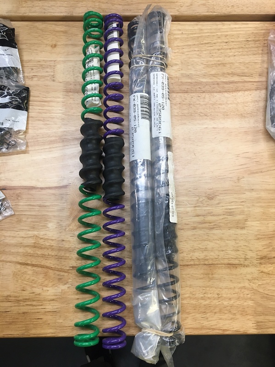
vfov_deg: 61.7
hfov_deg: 48.2
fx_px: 307
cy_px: 184
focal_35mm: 29
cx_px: 138
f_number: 2.2
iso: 40
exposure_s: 1/30
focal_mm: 4.15
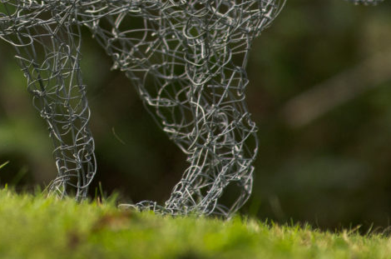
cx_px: 82
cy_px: -37
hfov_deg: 2.1
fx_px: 10619
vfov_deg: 1.4
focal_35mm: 980
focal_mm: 200
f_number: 4
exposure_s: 1/1250
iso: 200
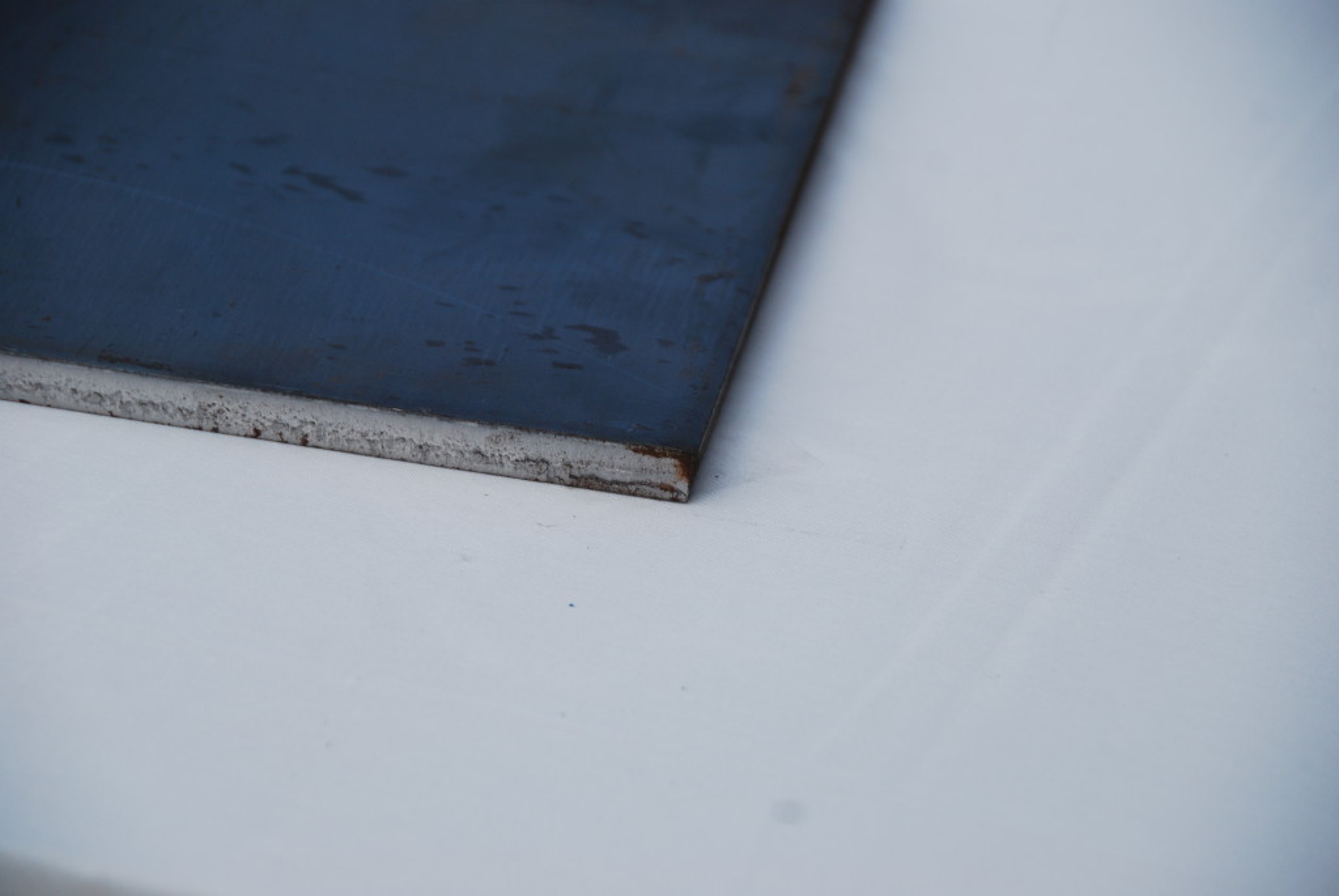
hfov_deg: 10.1
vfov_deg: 6.8
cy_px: 448
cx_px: 670
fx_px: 7539
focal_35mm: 202
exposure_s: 1/500
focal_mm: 135
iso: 220
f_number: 5.6
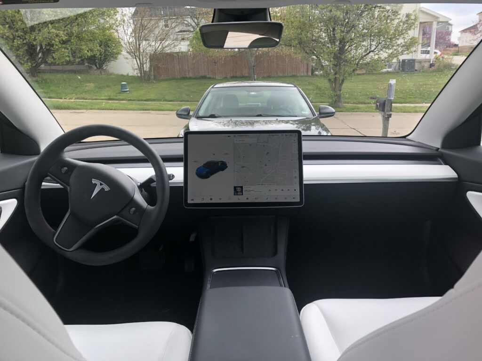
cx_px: 241
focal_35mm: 28
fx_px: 390
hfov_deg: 63.4
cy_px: 180
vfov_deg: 49.7
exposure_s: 1/245
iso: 20
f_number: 1.8
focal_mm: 3.99
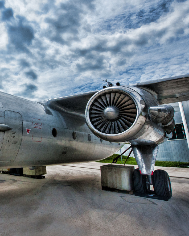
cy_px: 111
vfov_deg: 70.2
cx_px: 9
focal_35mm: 24
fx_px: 168
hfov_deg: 50.1
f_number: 14
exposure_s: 1/2500
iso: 1000
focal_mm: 14
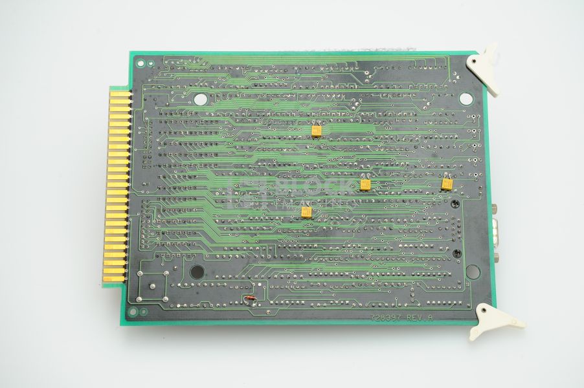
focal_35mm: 78
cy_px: 194
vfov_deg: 17.5
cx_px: 292
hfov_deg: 26.0
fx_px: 1264
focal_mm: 78
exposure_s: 1/100
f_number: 10
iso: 800
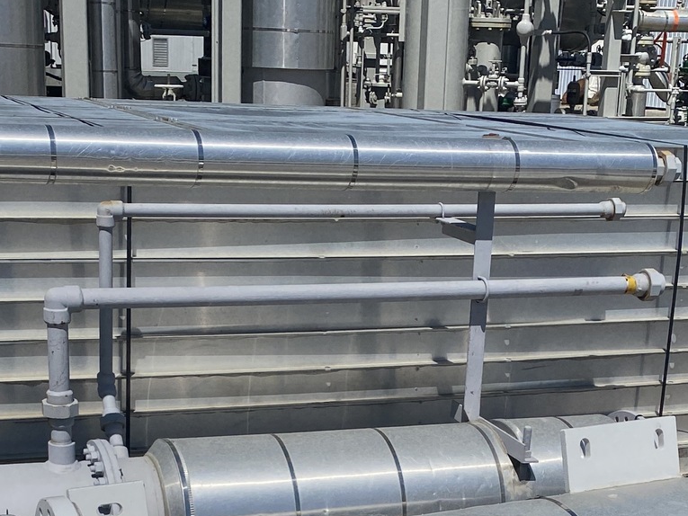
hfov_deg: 28.6
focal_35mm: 68
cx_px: 353
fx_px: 1352
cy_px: 556
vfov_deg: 20.7
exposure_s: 1/6410
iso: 32
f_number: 1.8
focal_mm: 4.25
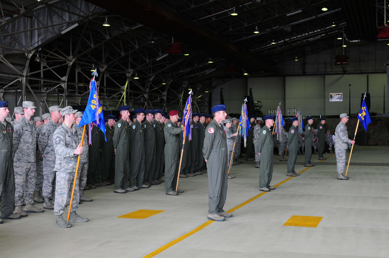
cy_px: 129
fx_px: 567
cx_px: 194
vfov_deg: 25.7
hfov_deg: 37.9
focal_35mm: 52
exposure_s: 1/60
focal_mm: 35
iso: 400
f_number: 5
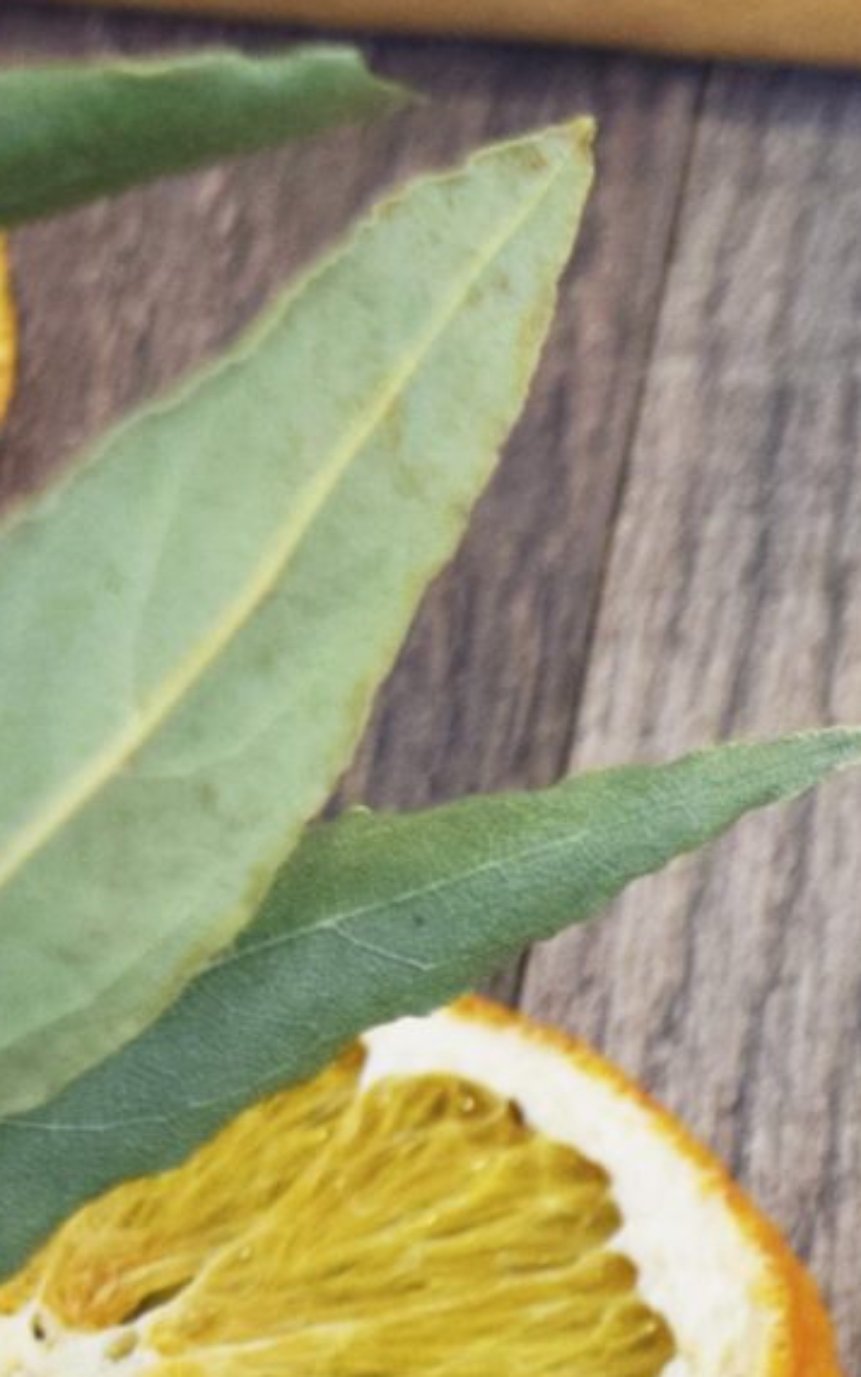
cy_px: 1955
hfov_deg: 5.3
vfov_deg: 8.8
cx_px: 2593
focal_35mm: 233
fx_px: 8746
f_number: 5.6
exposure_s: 1/50
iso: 400
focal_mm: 34
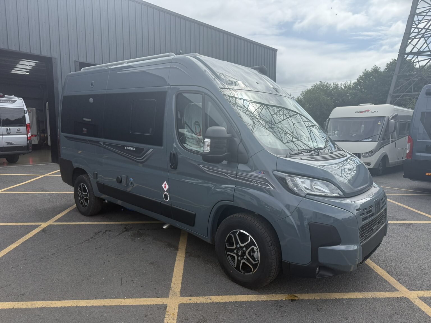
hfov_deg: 71.6
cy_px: 162
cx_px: 216
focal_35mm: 24
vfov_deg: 56.8
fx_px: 299
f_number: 1.78
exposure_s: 1/4975
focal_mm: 6.76
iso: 100
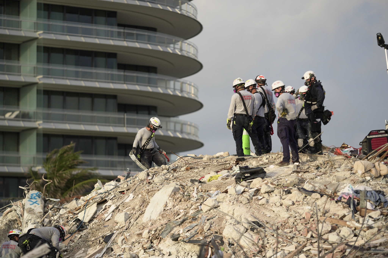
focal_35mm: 135
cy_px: 129
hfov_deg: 15.2
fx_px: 1455
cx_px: 194
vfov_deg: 10.2
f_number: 1.8
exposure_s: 1/2000
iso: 125
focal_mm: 135
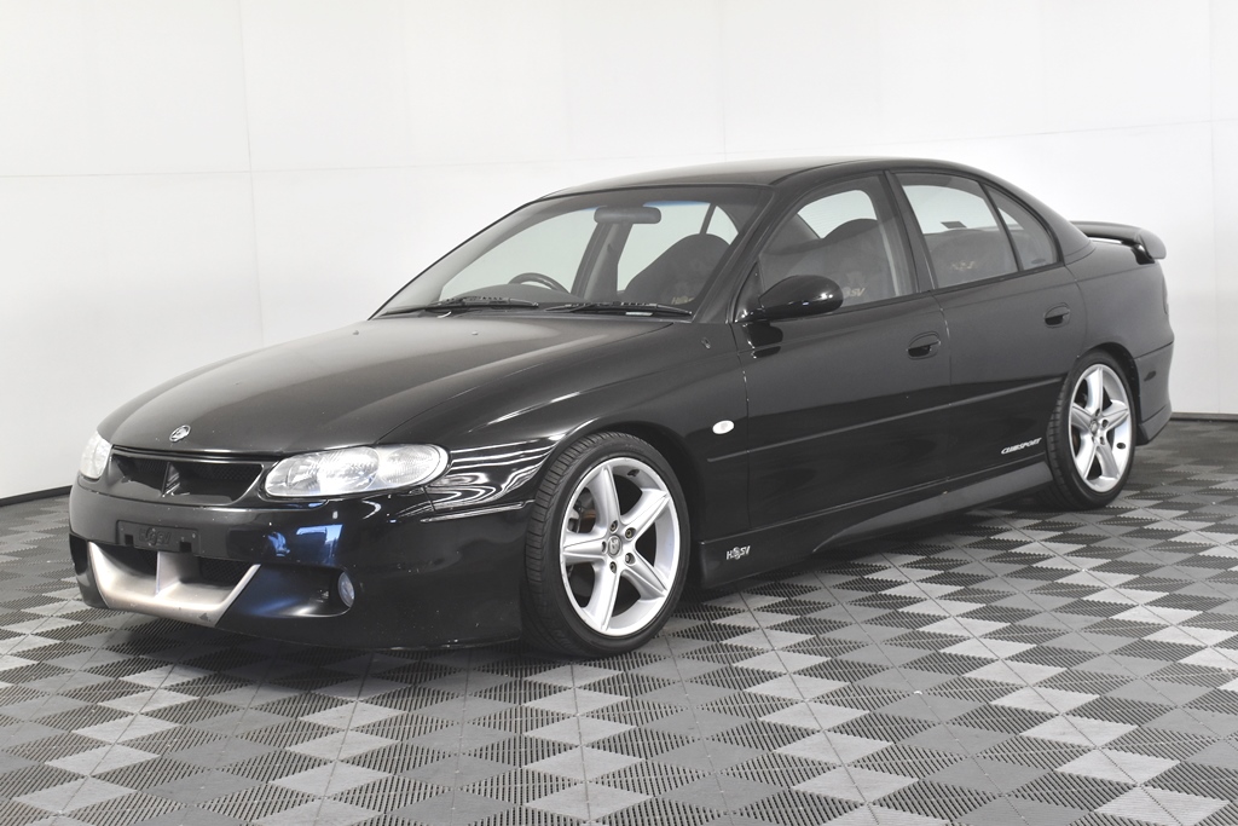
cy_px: 413
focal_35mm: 54
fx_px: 1857
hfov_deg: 36.9
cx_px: 619
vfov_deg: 25.1
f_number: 8
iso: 1600
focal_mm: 36
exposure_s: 1/250
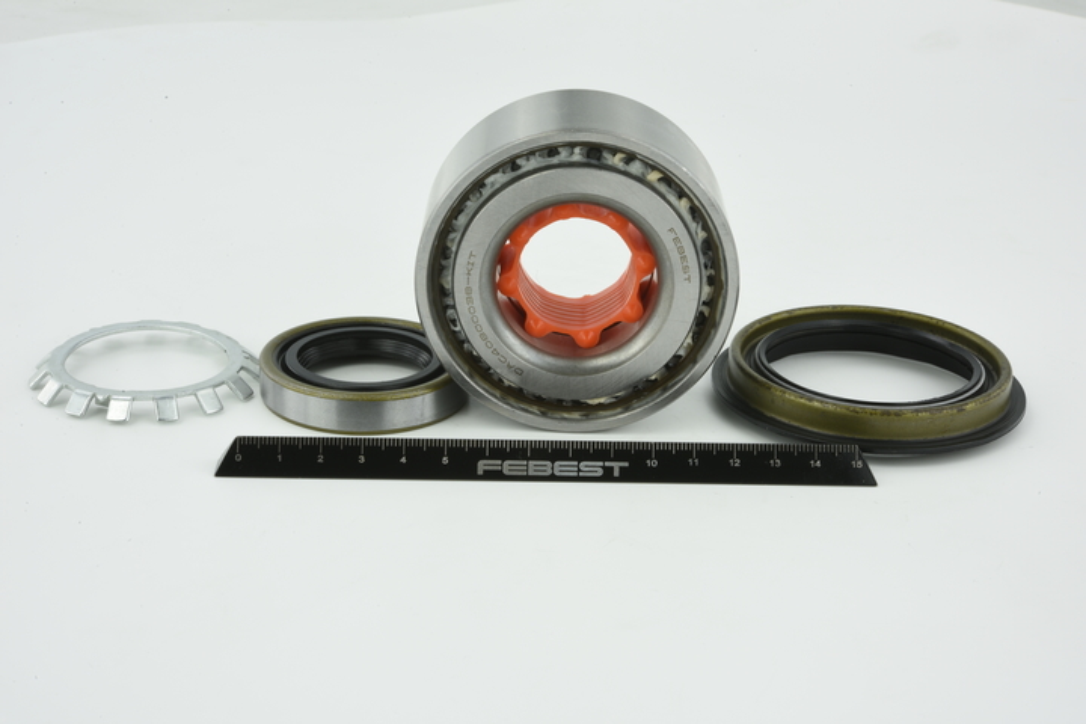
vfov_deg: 22.6
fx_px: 1810
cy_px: 362
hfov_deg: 33.4
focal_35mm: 60
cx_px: 543
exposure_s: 1/3
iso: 64
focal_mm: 60
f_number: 32
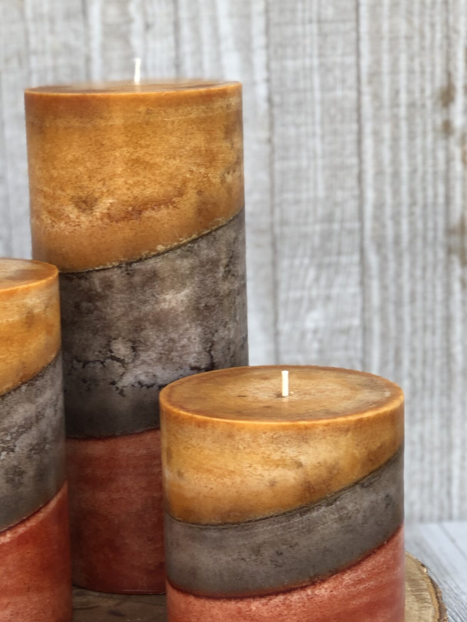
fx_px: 1619
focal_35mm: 90
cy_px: 412
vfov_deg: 21.7
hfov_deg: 16.3
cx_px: 117
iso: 25
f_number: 2.8
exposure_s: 1/120
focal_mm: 6.6
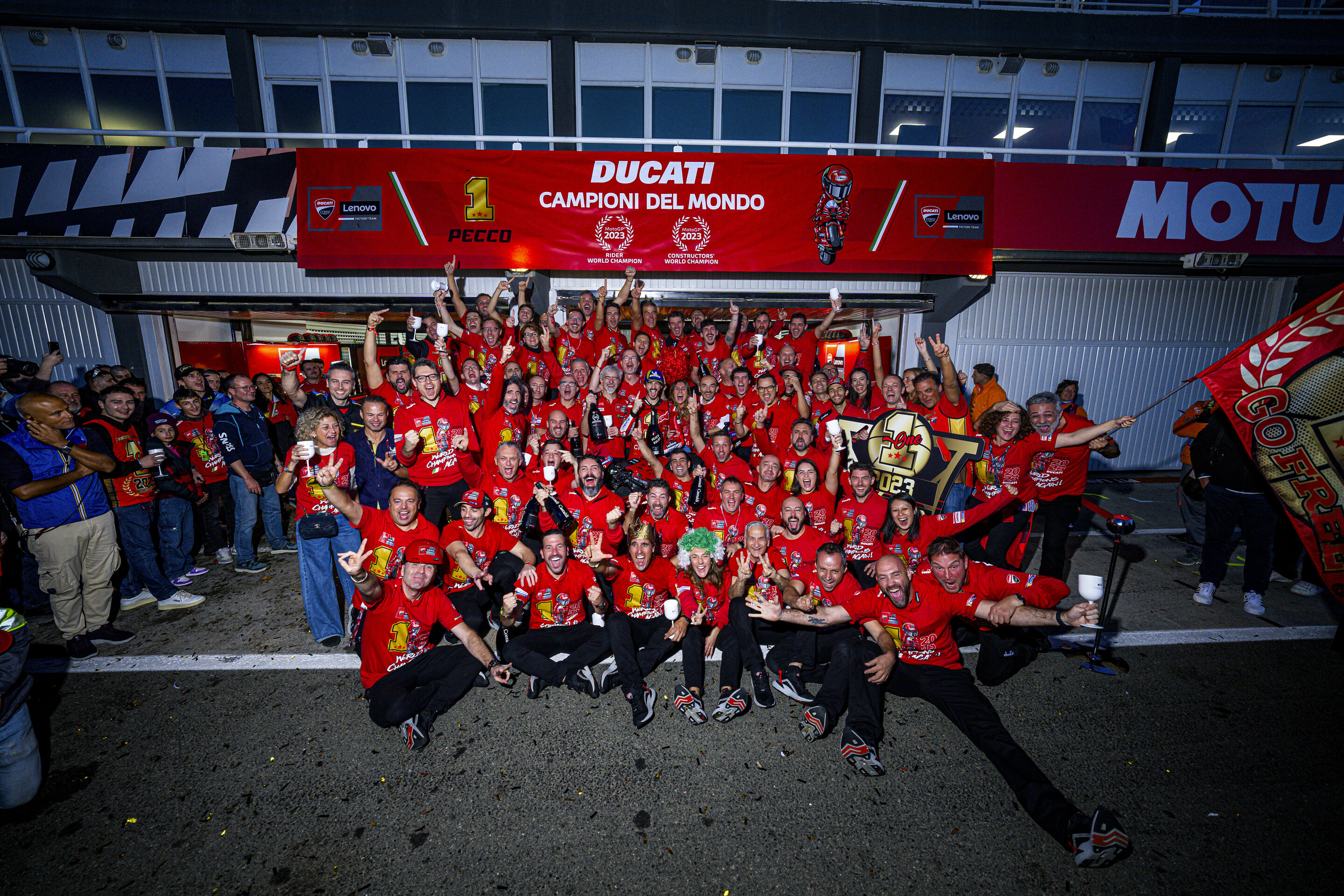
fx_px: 485
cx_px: 672
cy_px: 448
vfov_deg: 85.4
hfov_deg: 108.3
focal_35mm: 13
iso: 1250
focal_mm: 13
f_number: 4
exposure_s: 1/200
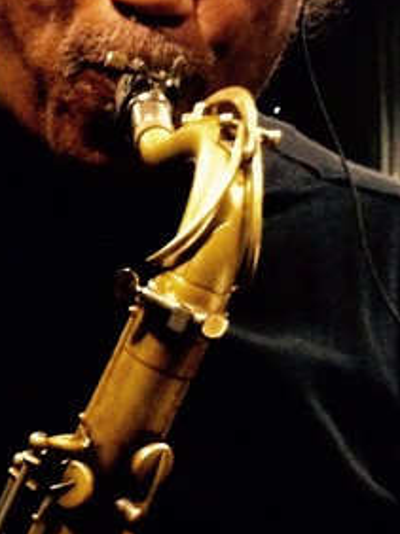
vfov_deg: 16.0
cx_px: 8
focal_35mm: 120
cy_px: 581
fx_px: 1852
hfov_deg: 12.2
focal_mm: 4.12
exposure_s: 1/15
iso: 640
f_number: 2.4
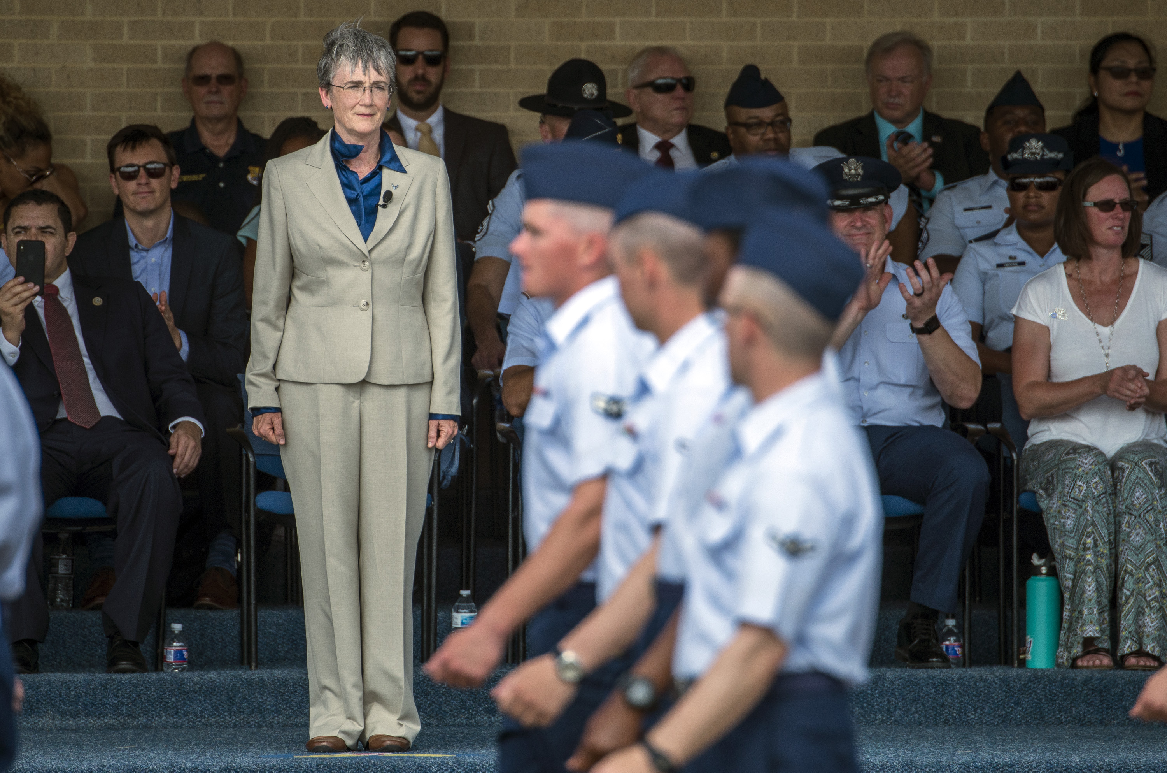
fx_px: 12938
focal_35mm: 400
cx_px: 584
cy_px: 386
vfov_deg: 3.4
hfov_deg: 5.2
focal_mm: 400
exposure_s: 1/1250
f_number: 5.6
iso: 200
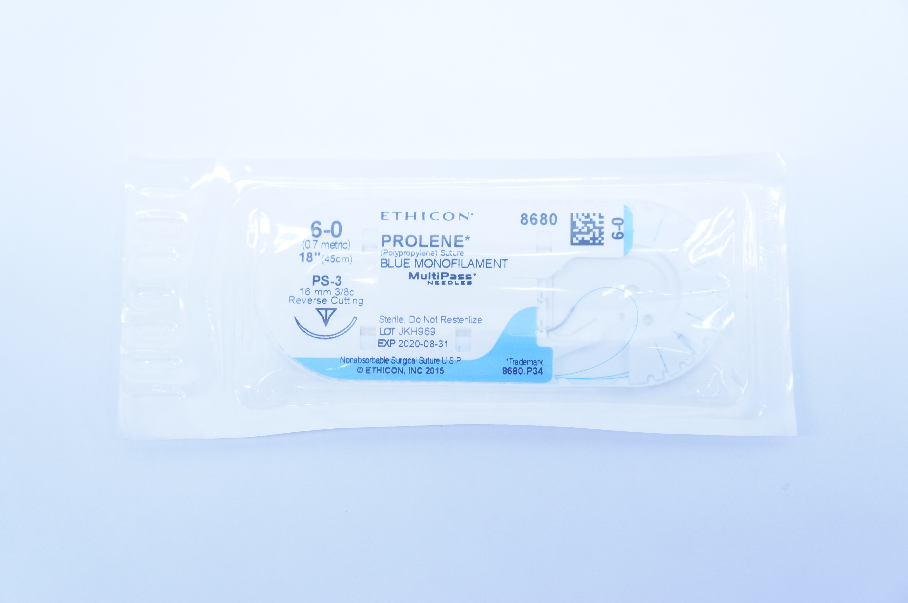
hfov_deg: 45.0
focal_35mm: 44
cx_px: 454
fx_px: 1096
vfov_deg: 30.8
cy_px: 302
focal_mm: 29
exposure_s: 1/200
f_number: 4.5
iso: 800
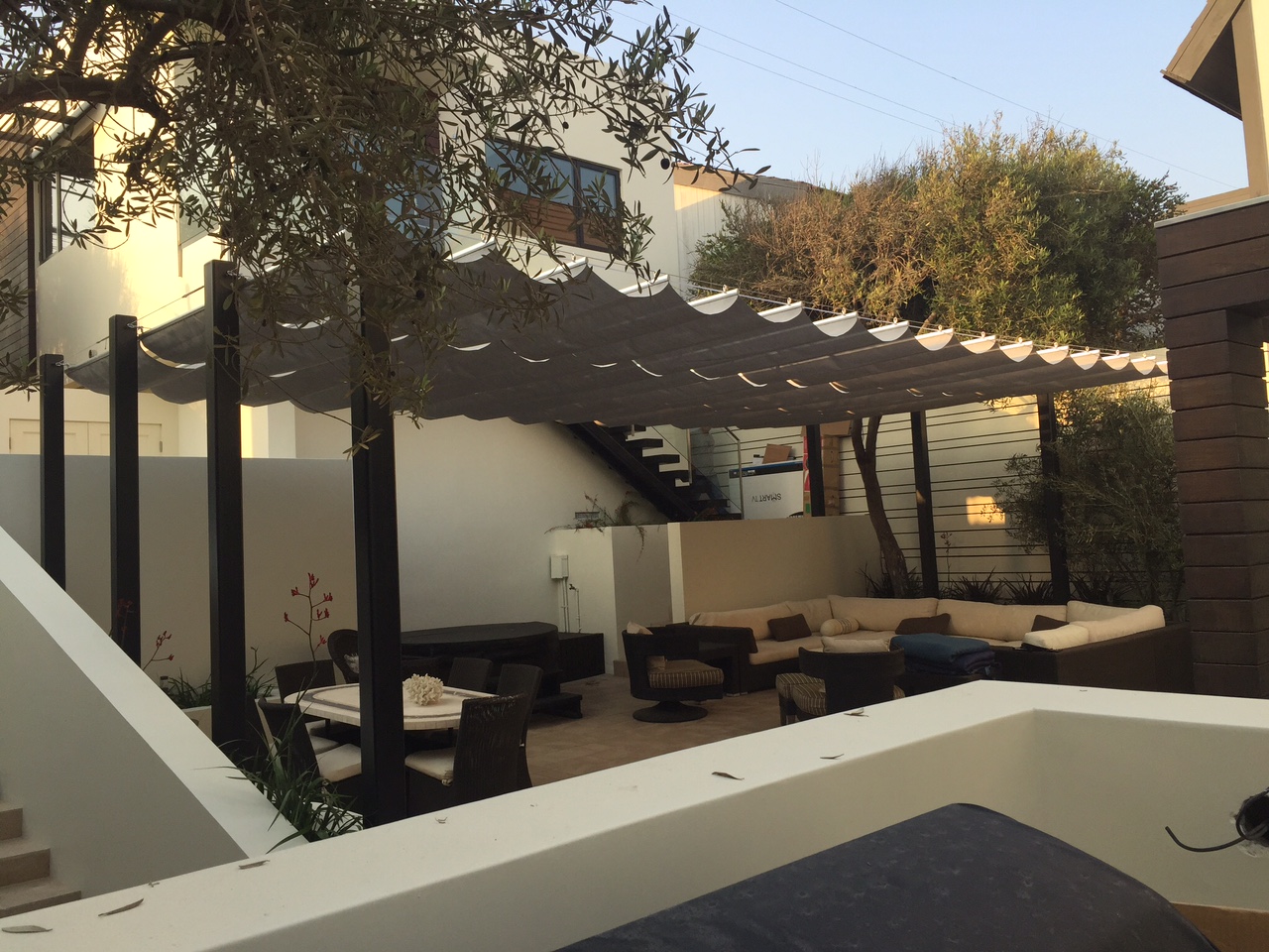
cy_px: 476
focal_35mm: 29
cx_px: 634
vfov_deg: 48.2
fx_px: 1063
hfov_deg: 61.7
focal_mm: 4.15
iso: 32
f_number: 2.2
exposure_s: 1/391
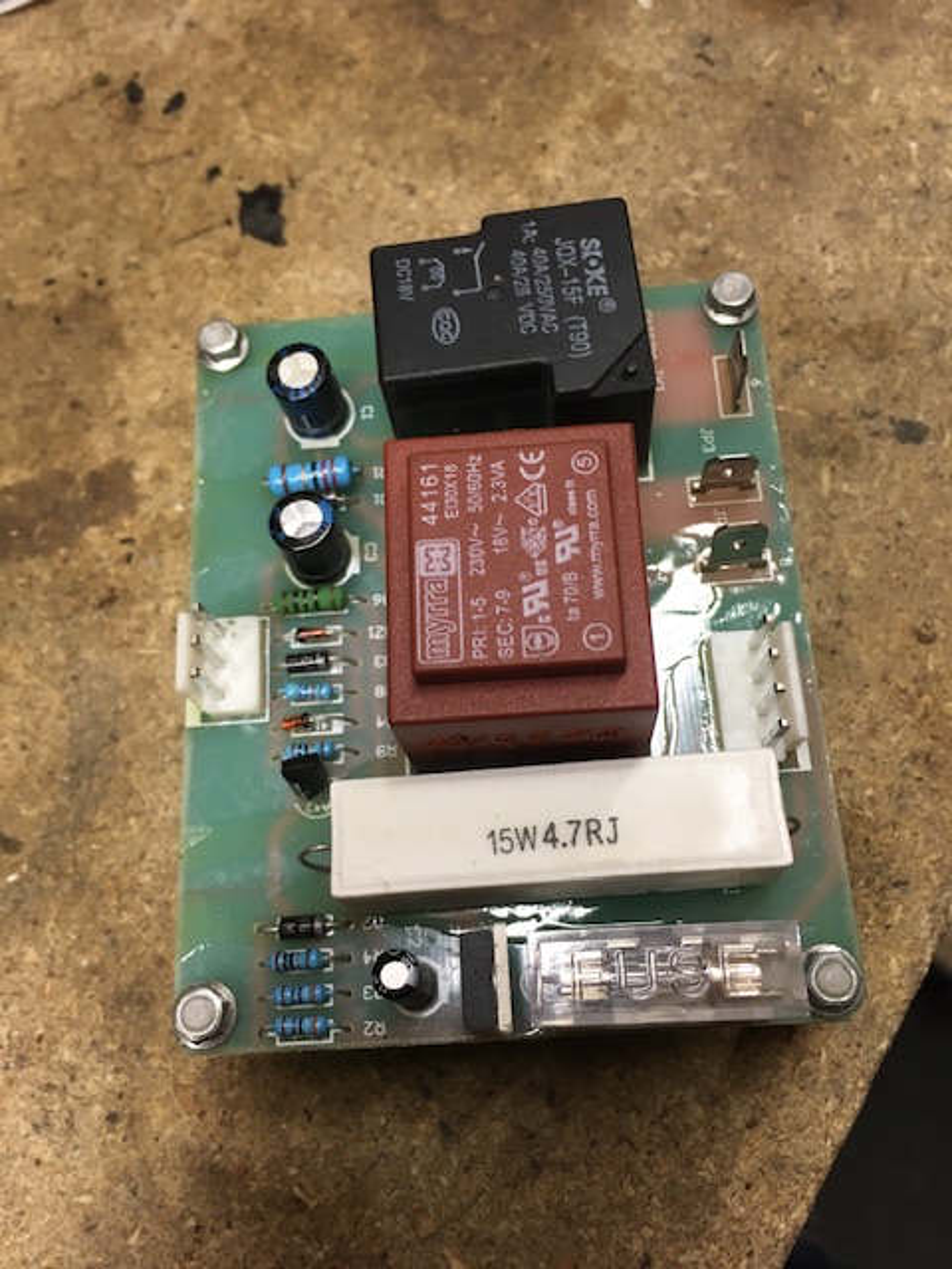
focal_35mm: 29
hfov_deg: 48.2
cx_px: 476
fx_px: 1063
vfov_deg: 61.7
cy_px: 634
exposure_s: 1/33
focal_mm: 4.15
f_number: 2.2
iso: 80
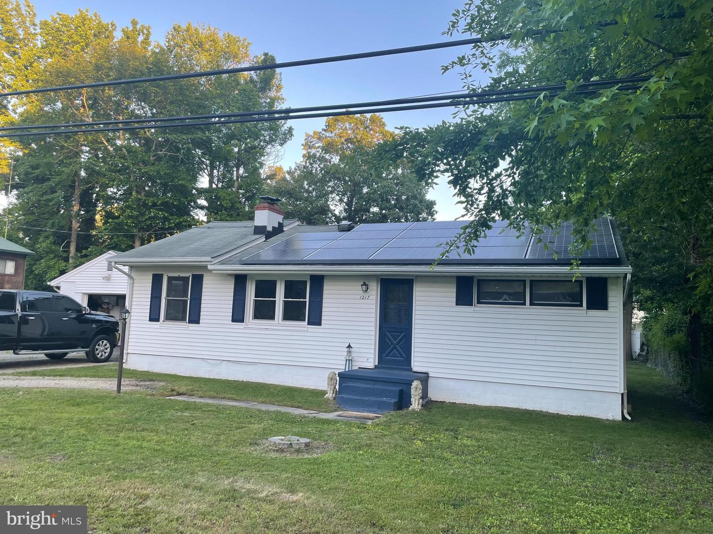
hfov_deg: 67.3
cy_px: 267
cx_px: 356
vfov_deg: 53.1
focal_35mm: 26
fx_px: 536
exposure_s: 1/121
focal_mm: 4.2
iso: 32
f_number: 1.6
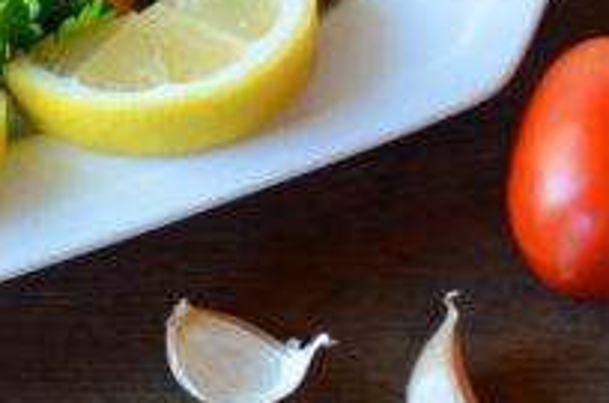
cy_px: -145
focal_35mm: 221
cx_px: -206
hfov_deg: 9.2
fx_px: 3730
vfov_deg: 6.1
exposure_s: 1/8
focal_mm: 50
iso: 400
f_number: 10
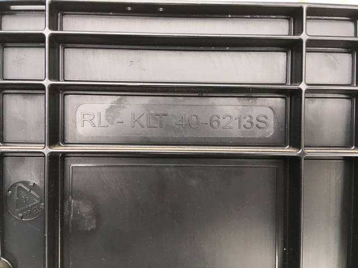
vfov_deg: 48.2
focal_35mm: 29
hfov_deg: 61.7
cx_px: 179
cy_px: 134
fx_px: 300
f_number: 2.2
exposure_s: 1/33
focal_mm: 4.15
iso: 40
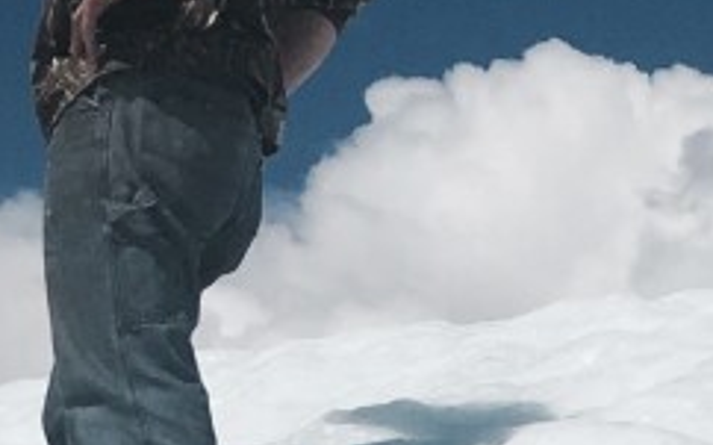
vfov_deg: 5.9
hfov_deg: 9.9
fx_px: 3943
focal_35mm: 203
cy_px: 1420
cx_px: 1220
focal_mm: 4.15
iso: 25
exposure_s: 1/5495
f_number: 2.2
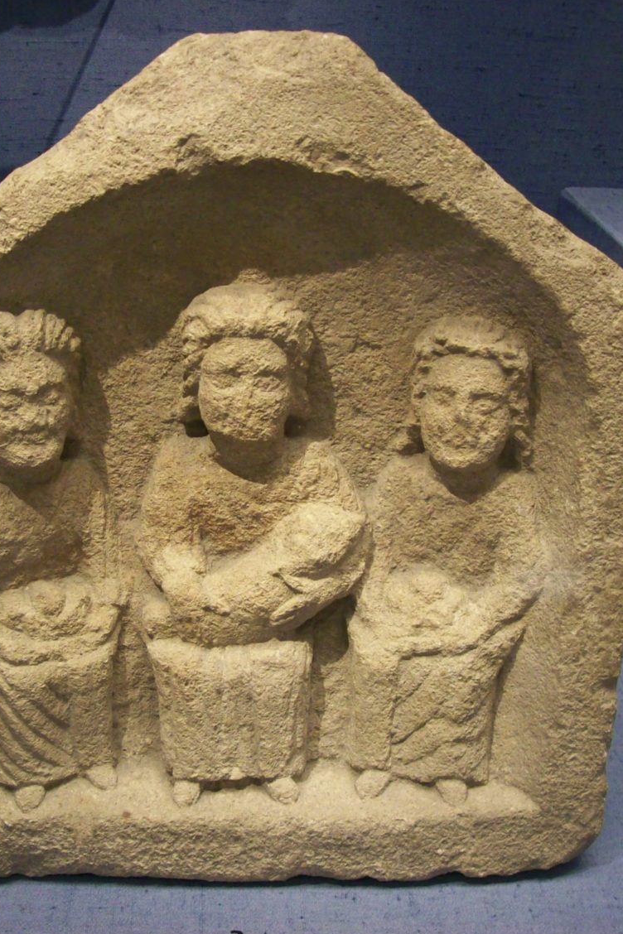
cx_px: 239
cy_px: 462
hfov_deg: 26.4
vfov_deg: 38.9
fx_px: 1324
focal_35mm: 51
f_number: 2.7
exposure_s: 1/9.63
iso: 160
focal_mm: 6
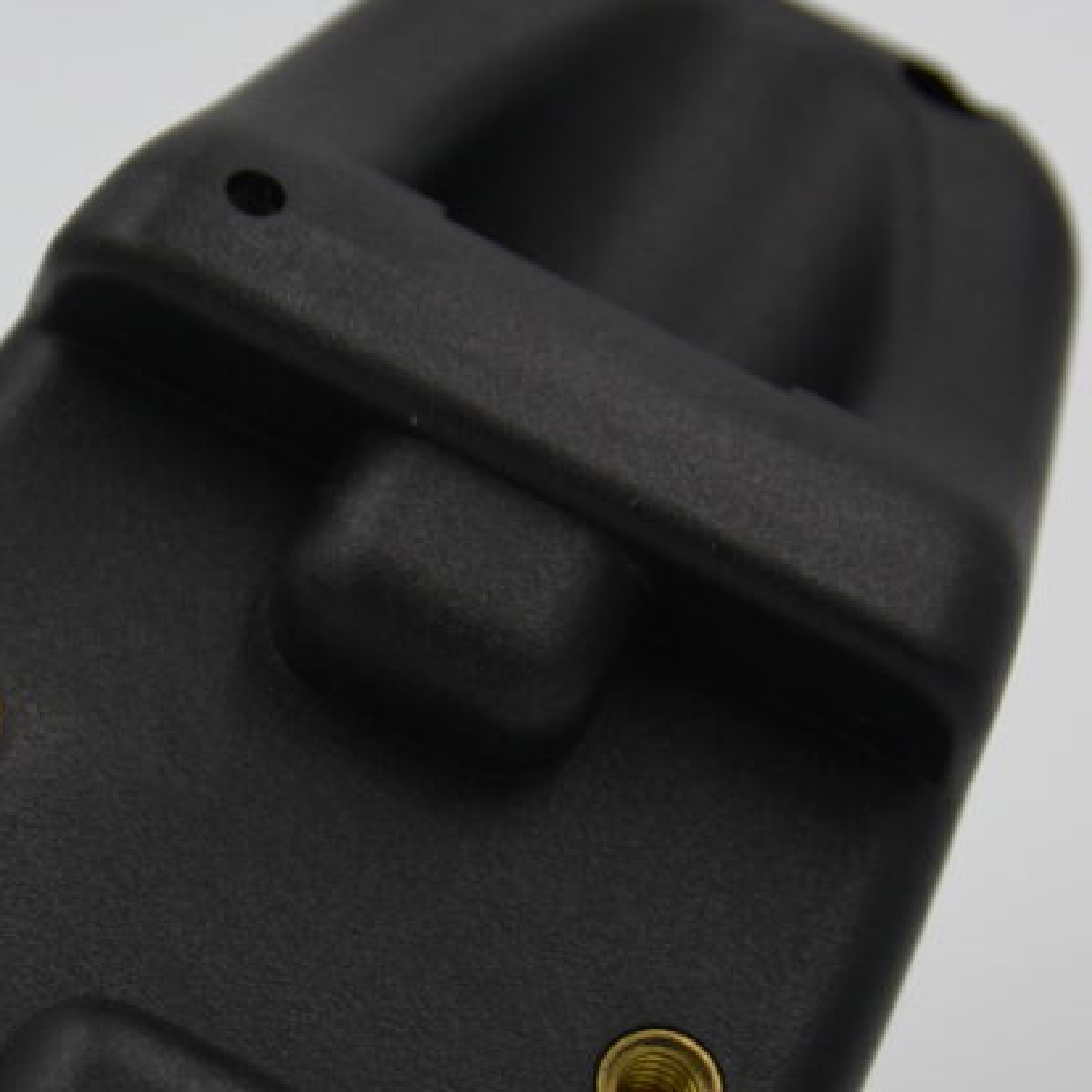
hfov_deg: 9.5
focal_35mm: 183
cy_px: 903
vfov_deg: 9.5
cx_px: 206
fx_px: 6531
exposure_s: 1/125
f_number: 5.6
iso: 64
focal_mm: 58
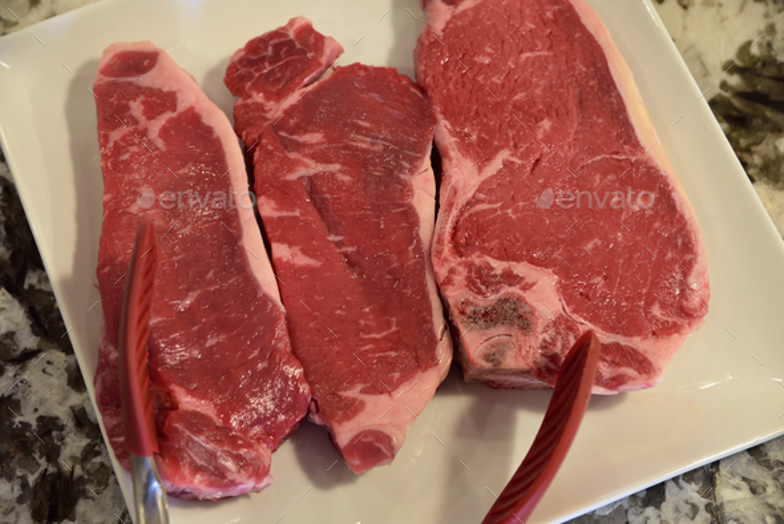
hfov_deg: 28.8
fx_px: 1525
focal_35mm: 70
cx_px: 392
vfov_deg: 19.5
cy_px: 262
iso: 1600
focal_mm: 70
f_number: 6.3
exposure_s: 1/30
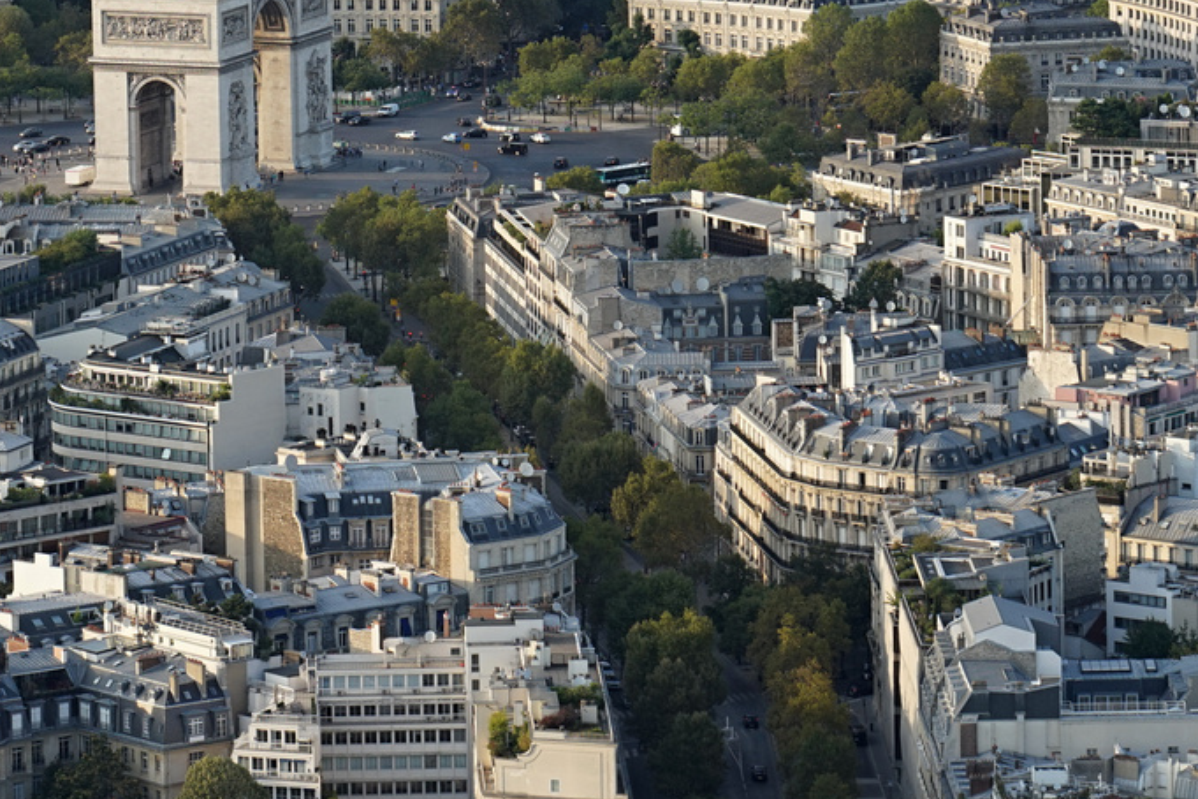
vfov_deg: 4.3
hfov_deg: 6.4
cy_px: 55
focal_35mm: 321
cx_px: 188
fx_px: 10681
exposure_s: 1/160
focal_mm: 135
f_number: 8
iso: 250
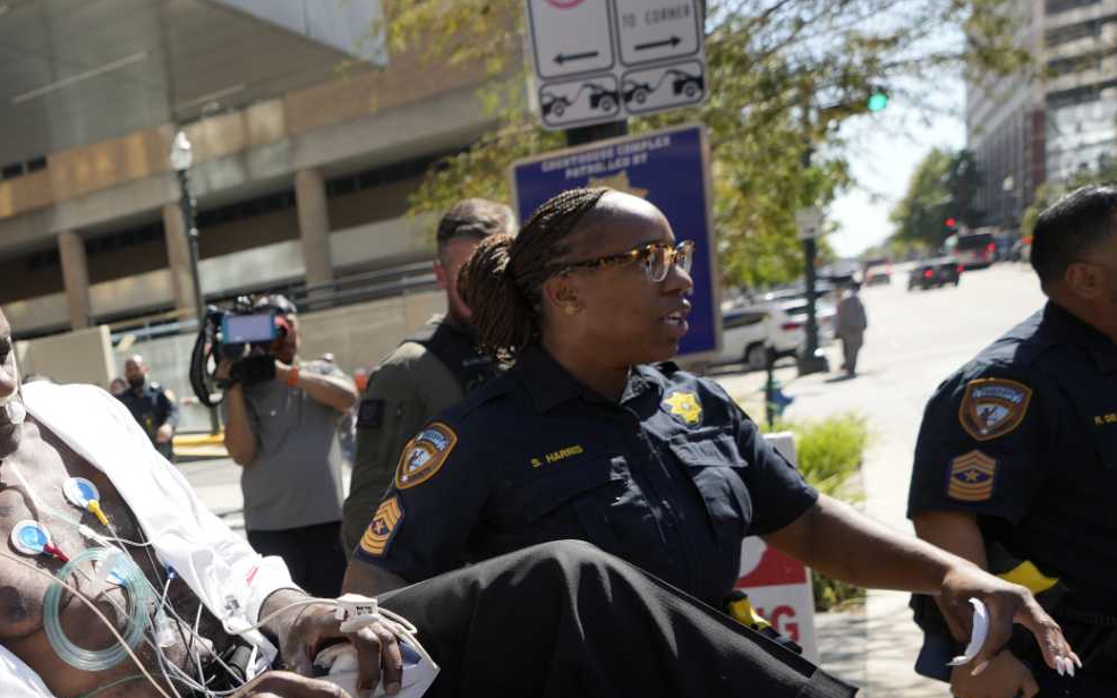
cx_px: 88
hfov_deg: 47.8
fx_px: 1096
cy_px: 573
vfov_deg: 34.1
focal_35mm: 36
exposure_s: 1/2000
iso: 200
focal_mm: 17
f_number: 2.8
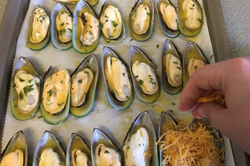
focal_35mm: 41
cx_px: 125
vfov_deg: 32.6
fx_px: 285
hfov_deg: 47.4
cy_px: 72
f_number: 2.2
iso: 160
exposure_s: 1/30
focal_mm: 4.15
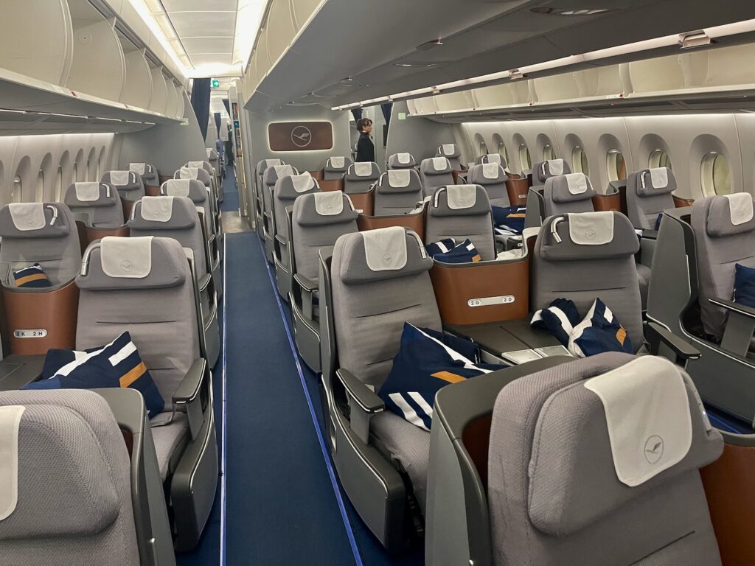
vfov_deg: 53.1
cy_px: 283
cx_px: 378
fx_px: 567
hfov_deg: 67.3
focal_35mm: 26
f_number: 1.6
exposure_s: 1/54
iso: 400
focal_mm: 5.1
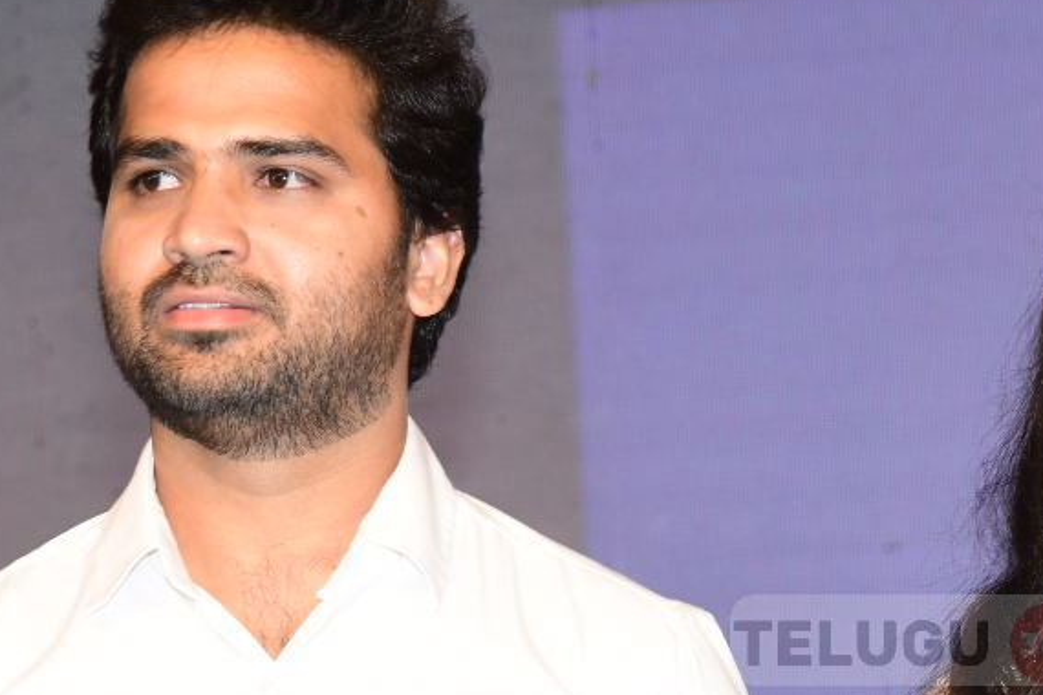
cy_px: 640
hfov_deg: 6.0
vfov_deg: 4.0
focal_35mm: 341
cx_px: 913
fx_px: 9879
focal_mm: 120
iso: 640
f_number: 6.3
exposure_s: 1/125
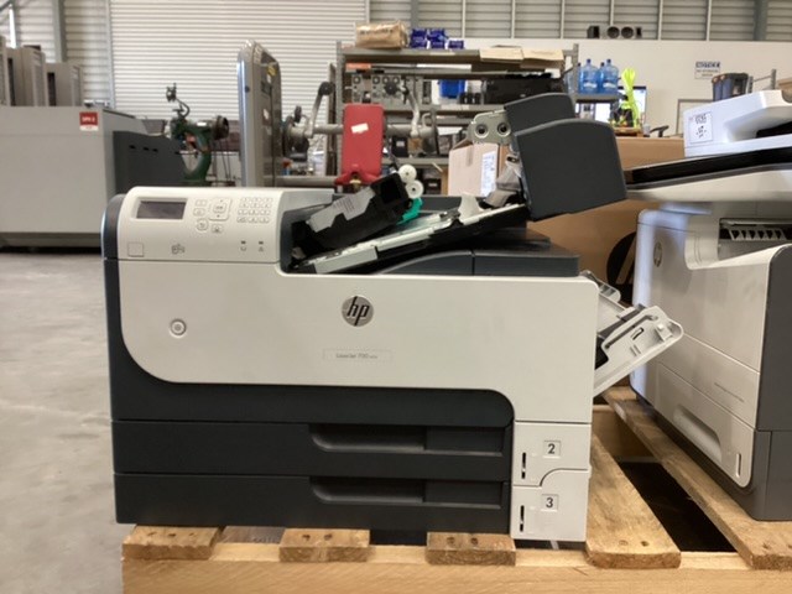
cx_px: 396
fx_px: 709
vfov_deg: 45.4
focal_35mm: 31
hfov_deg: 58.4
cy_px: 297
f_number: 2.4
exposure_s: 1/50
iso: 200
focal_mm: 3.3
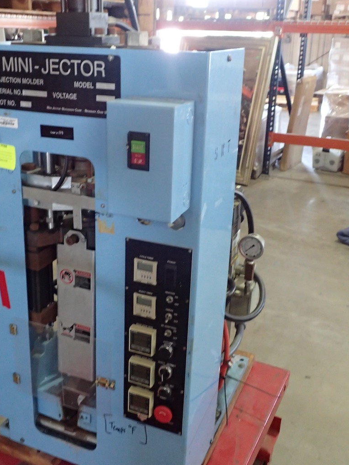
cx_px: 132
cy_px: 223
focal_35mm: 40
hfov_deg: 35.8
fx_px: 538
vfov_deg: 46.8
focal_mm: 5.87
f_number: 3.2
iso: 800
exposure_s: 1/30
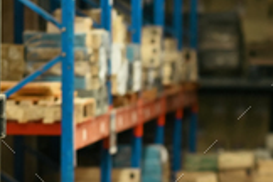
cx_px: 354
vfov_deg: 3.6
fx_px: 2904
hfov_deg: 5.4
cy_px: 326
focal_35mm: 383
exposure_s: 1/125
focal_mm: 105
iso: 500
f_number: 2.2
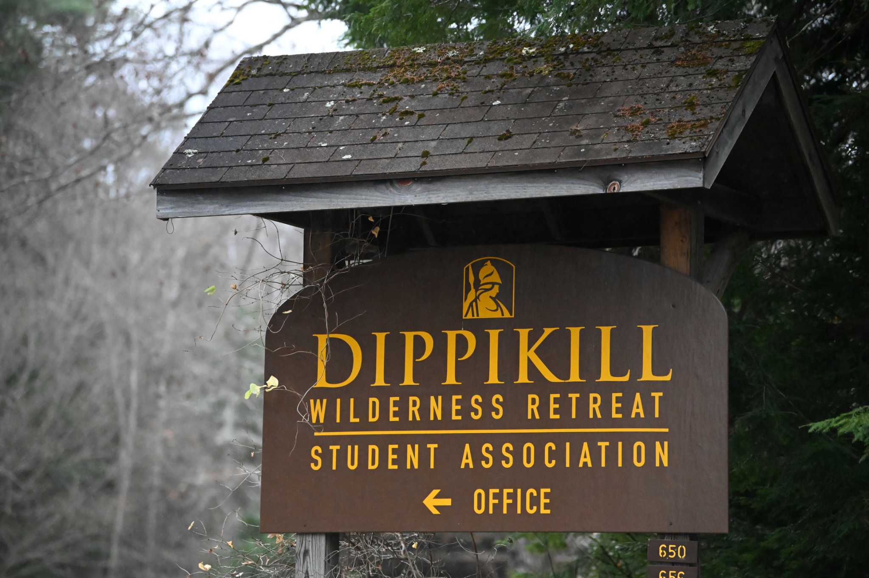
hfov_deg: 14.2
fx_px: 3497
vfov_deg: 9.4
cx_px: 434
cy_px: 289
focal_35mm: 145
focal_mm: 145
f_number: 3.2
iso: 20000
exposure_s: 1/5000
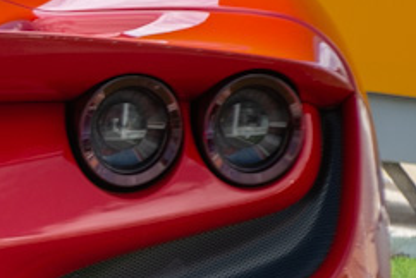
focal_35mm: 296
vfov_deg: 4.7
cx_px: -388
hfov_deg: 6.7
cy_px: 263
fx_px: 3425
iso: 100
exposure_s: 1/400
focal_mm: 70
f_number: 4
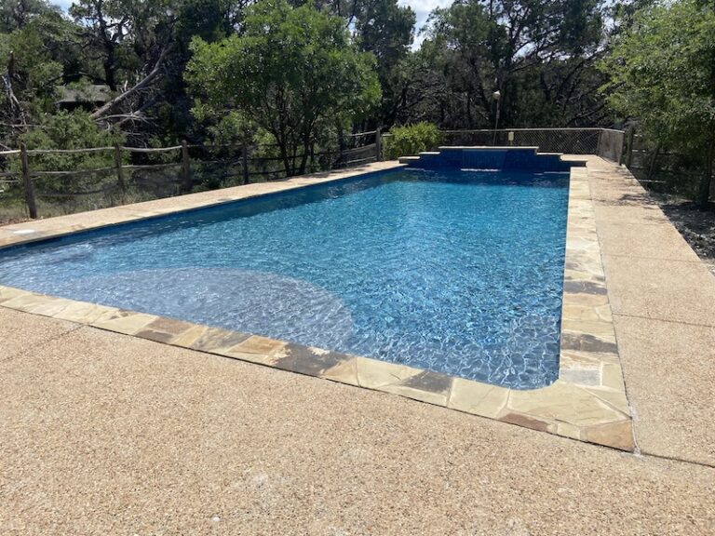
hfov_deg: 67.3
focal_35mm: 26
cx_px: 358
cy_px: 268
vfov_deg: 53.1
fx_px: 537
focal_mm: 4.25
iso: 32
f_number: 1.8
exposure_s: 1/3984
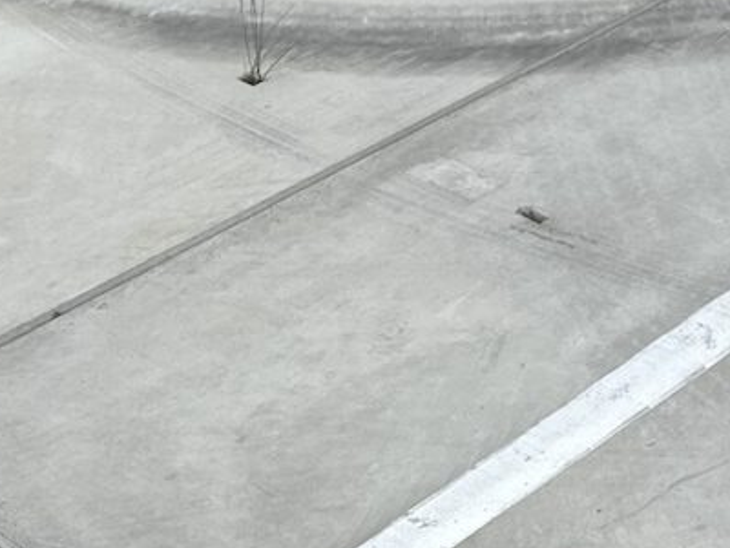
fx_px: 2024
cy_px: -294
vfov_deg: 14.3
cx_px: 1170
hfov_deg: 17.8
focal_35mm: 96
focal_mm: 6.86
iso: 80
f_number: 1.78
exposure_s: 1/1721
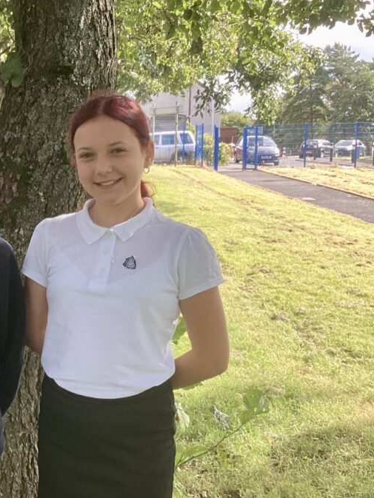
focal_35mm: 58
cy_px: 266
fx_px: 835
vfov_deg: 33.2
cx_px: 34
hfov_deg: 24.5
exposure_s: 1/120
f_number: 2.4
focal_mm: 3.3
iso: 50
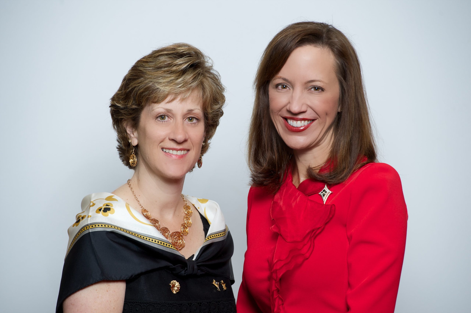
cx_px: 236
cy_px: 156
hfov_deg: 10.3
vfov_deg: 6.9
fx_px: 2615
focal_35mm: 200
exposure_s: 1/250
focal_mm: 200
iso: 200
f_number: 5.6
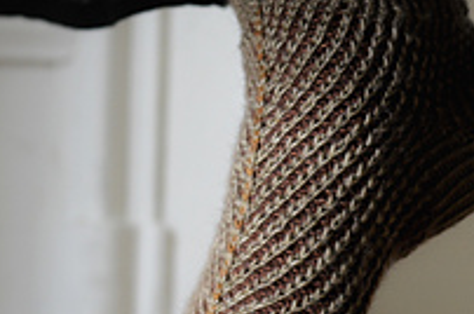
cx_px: 479
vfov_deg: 7.3
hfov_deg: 11.0
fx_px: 2445
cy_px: 273
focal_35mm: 186
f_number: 4.5
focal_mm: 50
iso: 2000
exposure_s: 1/30
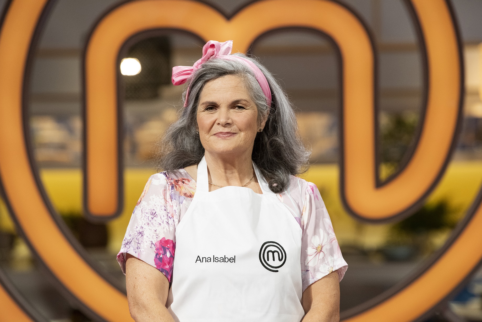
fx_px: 2678
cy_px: 161
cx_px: 241
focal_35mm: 200
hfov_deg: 10.3
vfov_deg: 6.9
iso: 2500
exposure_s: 1/200
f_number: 5.6
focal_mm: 200
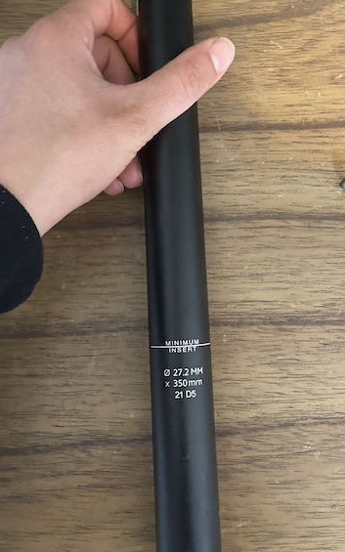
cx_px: 182
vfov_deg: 46.3
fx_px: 632
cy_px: 176
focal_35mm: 42
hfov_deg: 30.5
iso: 640
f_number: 1.8
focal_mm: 3.99
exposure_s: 1/30
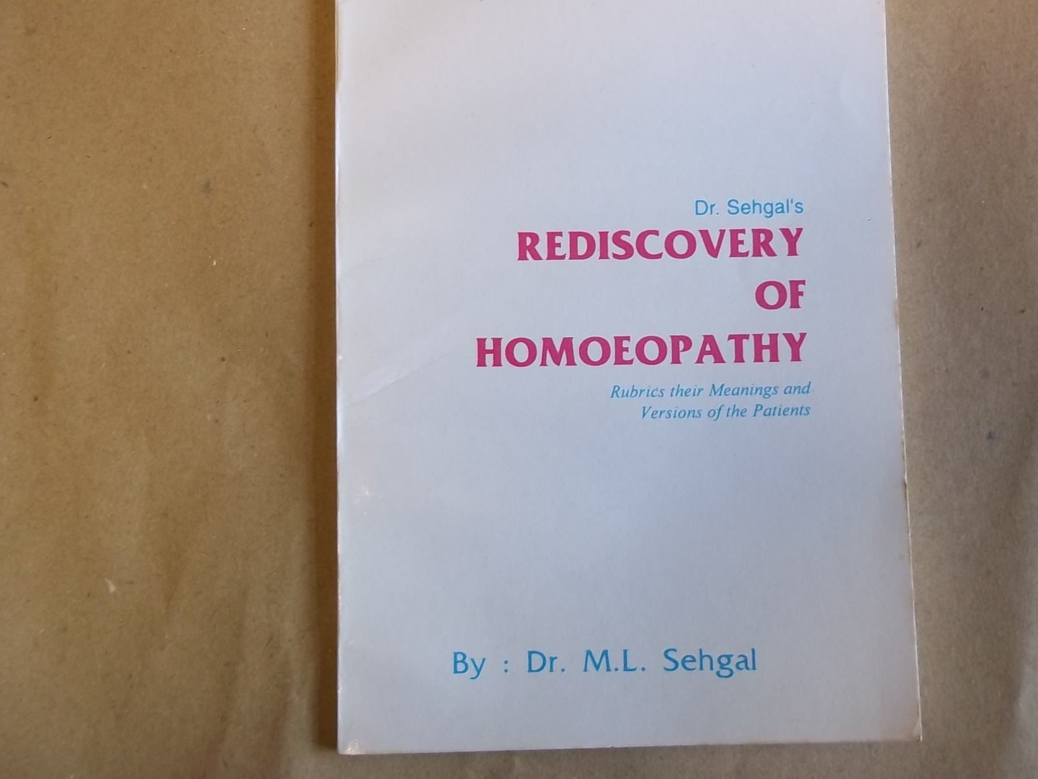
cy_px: 317
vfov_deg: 32.8
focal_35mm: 44
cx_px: 598
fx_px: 1319
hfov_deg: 42.8
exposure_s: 1/30
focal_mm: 6.5
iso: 118
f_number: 3.1
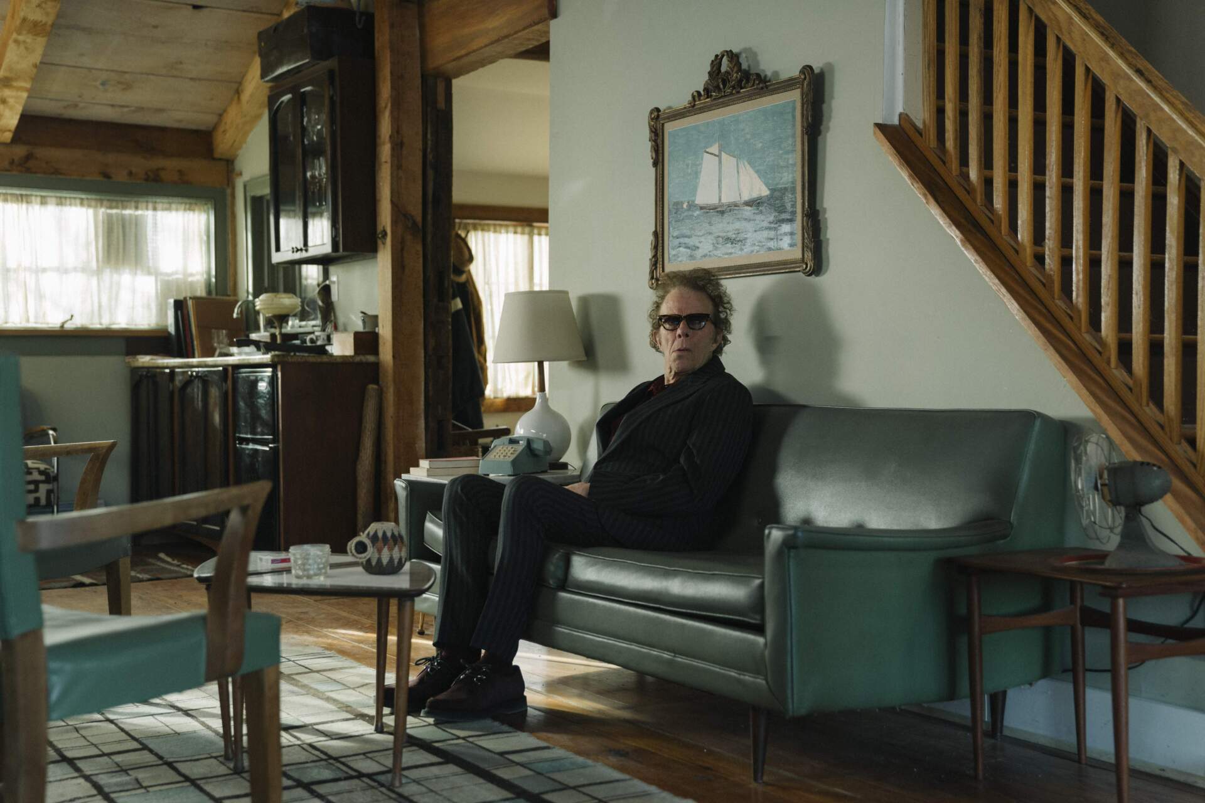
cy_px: 402
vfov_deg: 29.2
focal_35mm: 46
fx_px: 1540
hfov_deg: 42.7
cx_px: 602
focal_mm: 46
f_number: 2.8
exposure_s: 1/100
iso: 1000
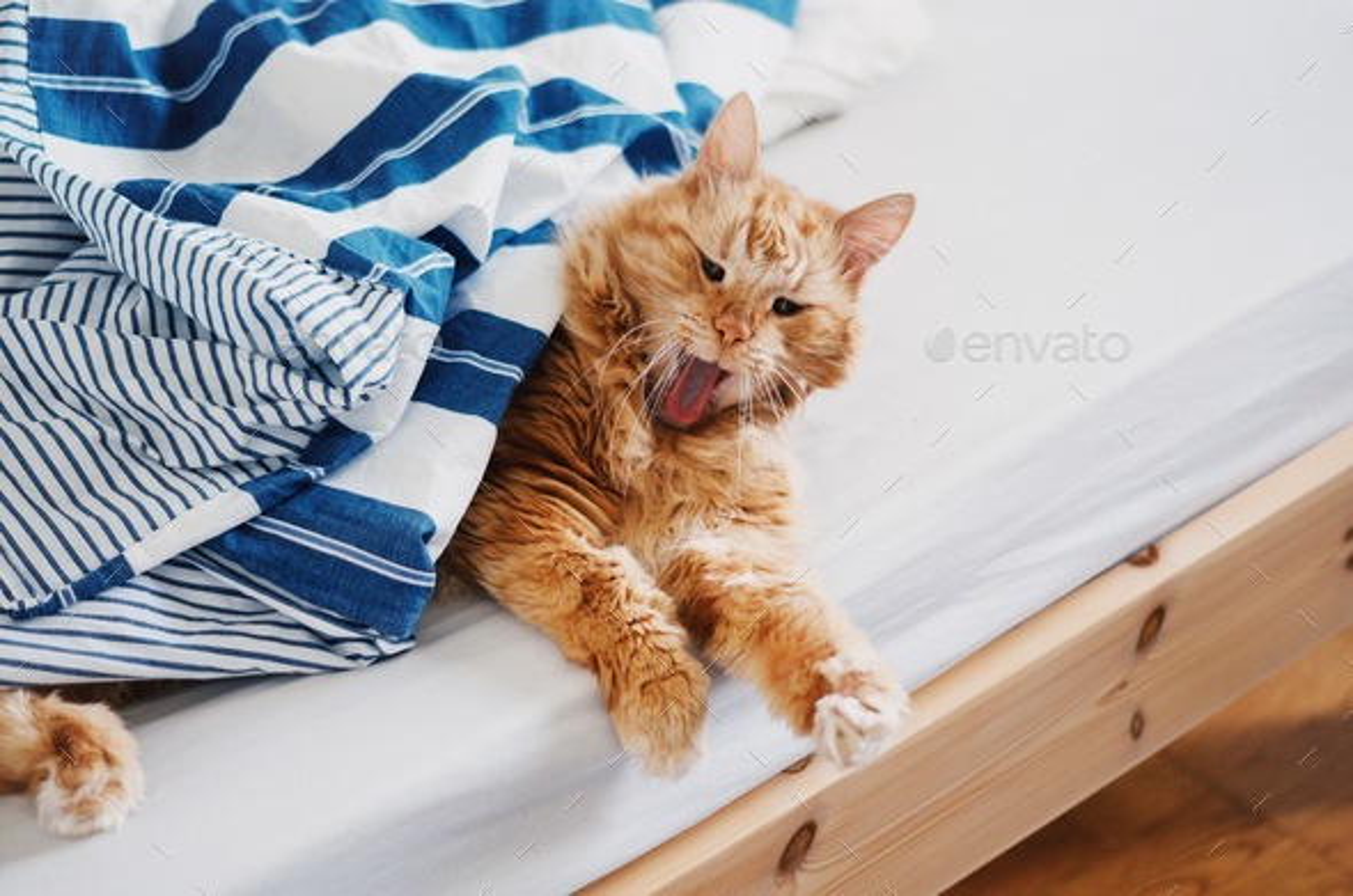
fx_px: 2813
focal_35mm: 75
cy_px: 448
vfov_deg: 18.1
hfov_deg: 27.0
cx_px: 676
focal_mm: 50
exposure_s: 1/200
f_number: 1.8
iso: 200
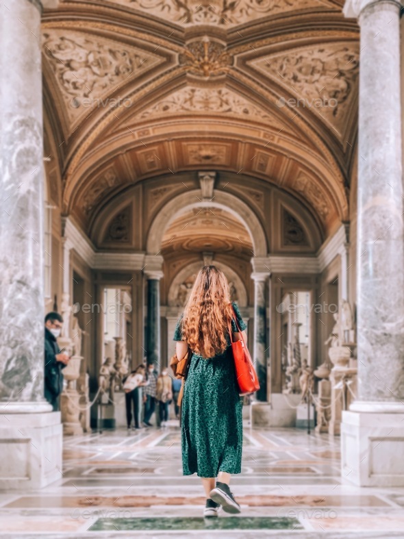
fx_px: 451
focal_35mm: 29
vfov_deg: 61.7
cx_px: 202
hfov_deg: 48.2
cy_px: 270
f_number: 2.2
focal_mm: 4.15
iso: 32
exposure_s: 1/35
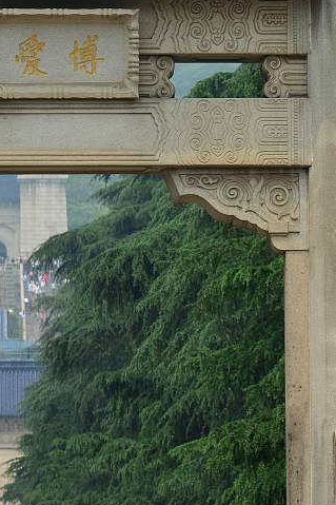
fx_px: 5968
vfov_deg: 4.8
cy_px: 130
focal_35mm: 426
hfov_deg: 3.2
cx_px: 82
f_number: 6.3
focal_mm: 170
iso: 100
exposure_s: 1/250
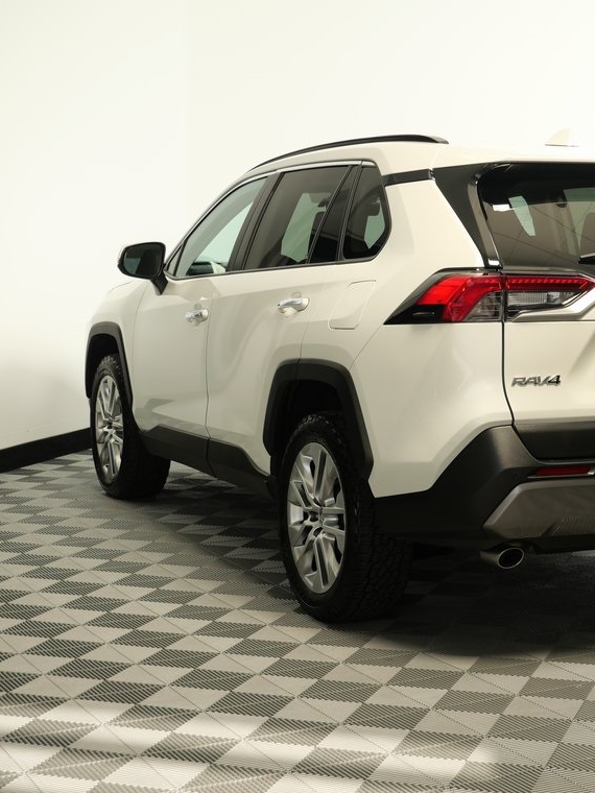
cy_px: 399
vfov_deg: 31.2
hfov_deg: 23.4
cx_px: 461
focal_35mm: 62
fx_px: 1421
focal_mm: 23
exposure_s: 1/200
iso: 250
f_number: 5
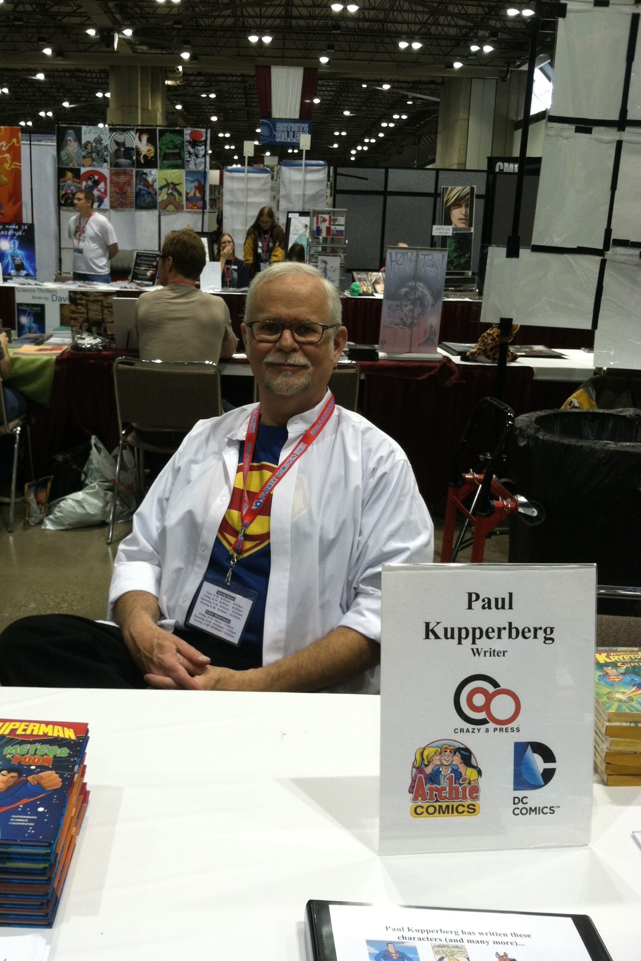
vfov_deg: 51.9
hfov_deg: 35.9
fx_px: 988
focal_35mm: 37
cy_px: 481
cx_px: 276
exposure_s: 1/20
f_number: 2.8
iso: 80
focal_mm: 3.85
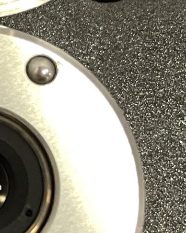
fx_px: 922
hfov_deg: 10.4
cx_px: -215
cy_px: -38
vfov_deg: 14.0
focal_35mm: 134
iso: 400
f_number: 1.6
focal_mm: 4.2
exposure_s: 1/40
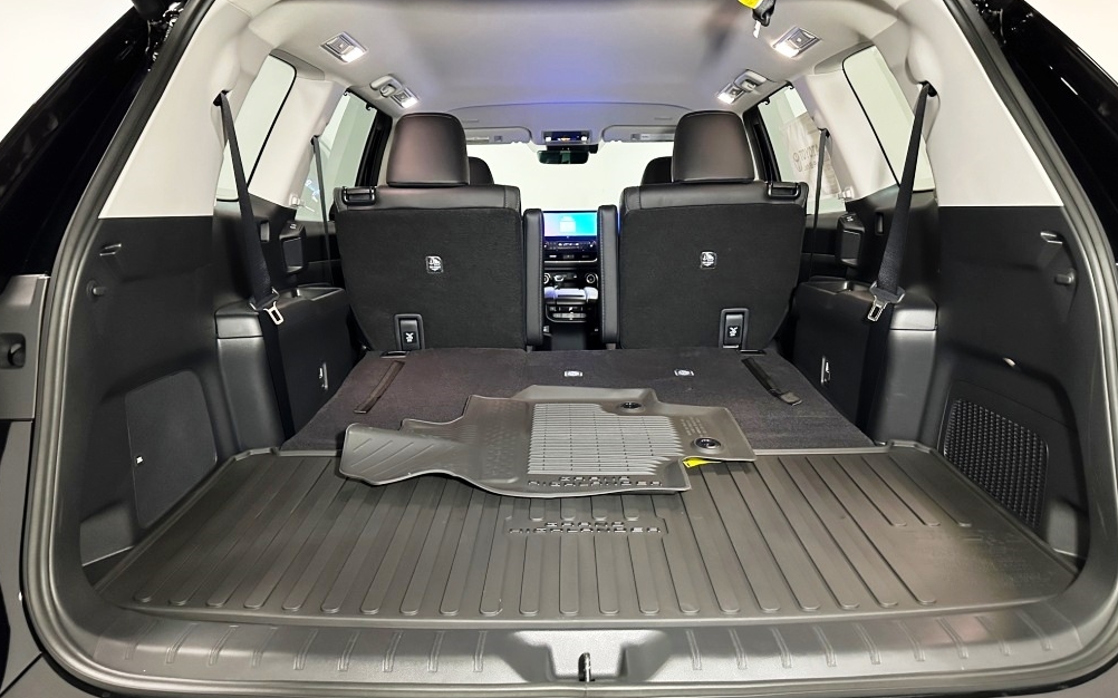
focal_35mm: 26
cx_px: 558
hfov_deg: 70.4
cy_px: 349
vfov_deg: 47.6
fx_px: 792
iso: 1000
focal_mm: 6.86
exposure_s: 1/40
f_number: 1.78
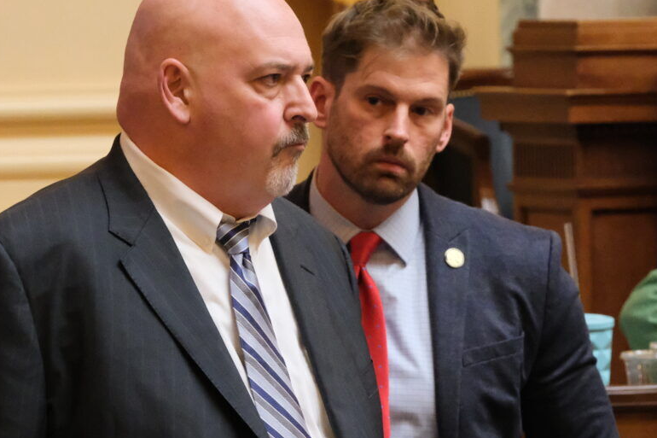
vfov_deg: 4.0
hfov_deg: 6.0
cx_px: 441
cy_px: 286
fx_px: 6294
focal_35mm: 345
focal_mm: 115
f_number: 5.6
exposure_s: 1/125
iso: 12800
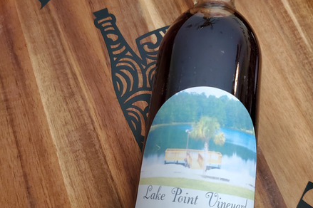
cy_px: 110
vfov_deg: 35.9
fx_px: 321
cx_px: 159
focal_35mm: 37
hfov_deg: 51.9
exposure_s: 1/40
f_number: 1.5
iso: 320
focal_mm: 4.3
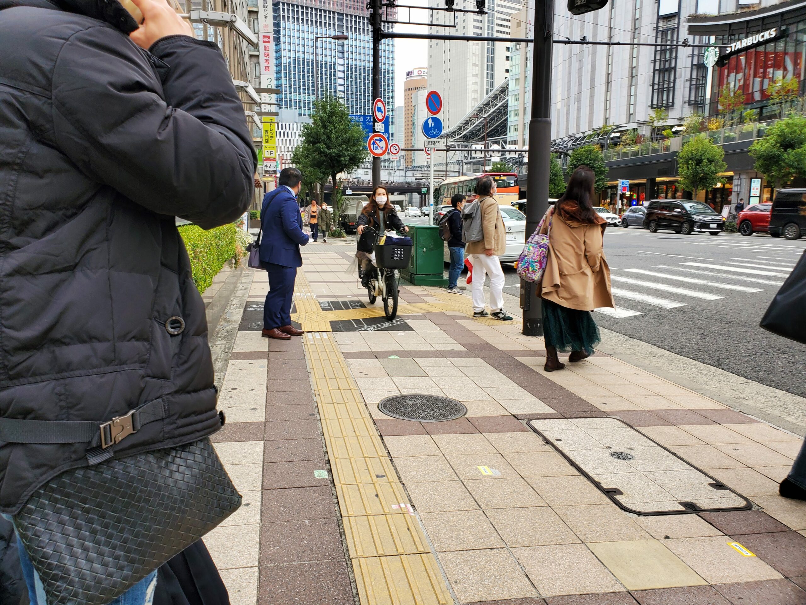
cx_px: 403
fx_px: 605
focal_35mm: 26
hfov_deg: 67.3
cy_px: 302
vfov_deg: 53.1
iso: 50
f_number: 2.4
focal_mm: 4.3
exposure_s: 1/189
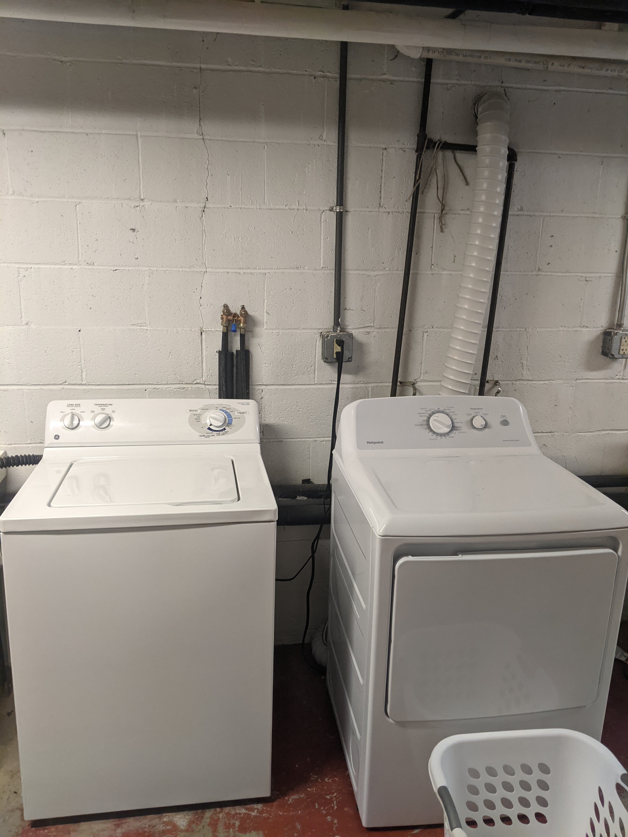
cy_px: 418
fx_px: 653
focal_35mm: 27
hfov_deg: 51.4
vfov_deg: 65.3
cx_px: 314
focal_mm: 4.44
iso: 349
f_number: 1.8
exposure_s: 1/120
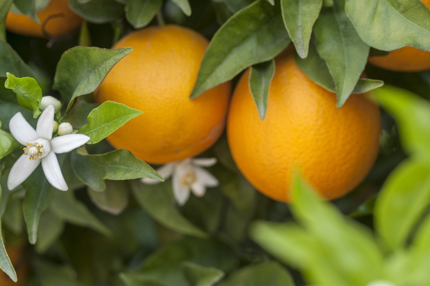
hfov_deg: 22.6
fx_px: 1074
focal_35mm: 90
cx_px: 215
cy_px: 143
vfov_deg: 15.2
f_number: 5.6
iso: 100
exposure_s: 1/125
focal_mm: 60
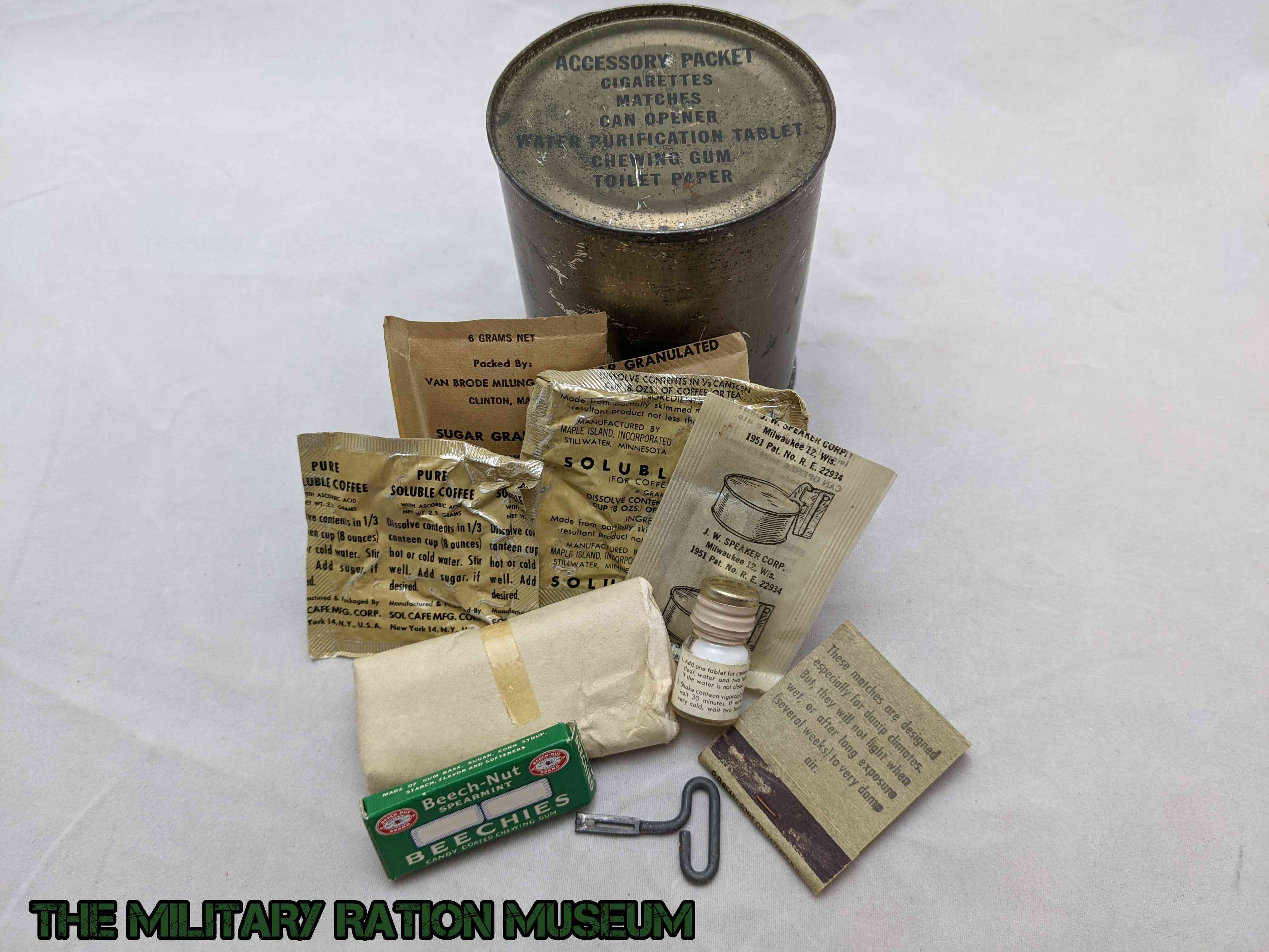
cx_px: 634
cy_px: 476
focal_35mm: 27
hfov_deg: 65.3
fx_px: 990
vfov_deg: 51.4
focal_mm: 4.38
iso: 64
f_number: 1.73
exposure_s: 1/104
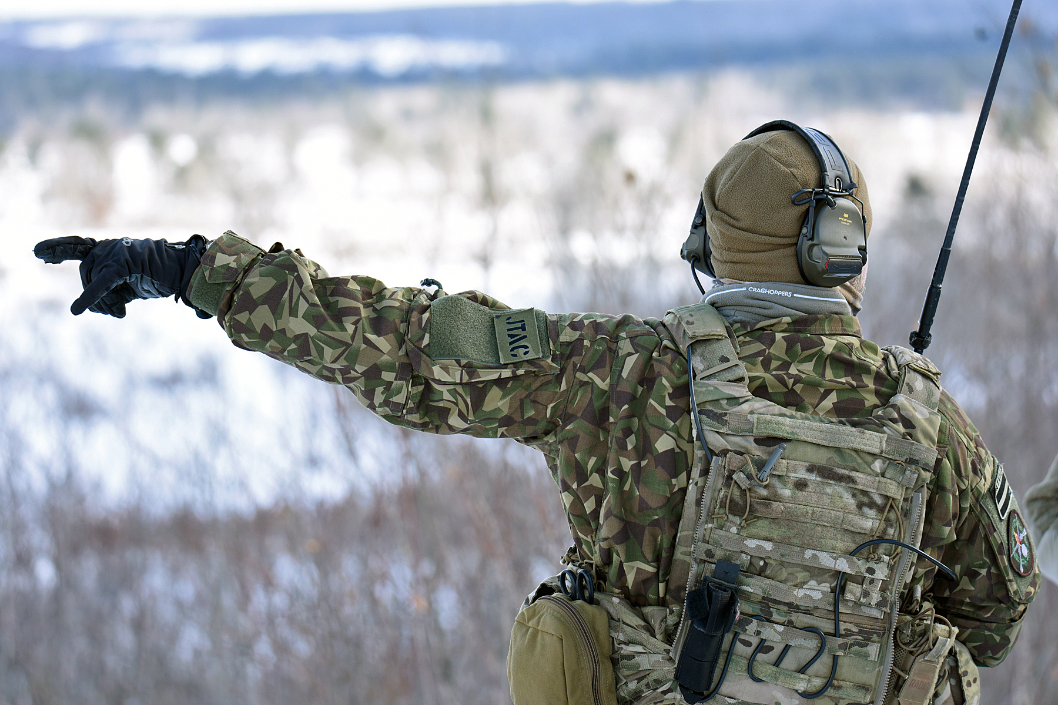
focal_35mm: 150
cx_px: 529
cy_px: 352
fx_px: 4408
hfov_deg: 13.7
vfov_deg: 9.1
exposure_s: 1/640
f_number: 5
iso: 500
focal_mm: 150
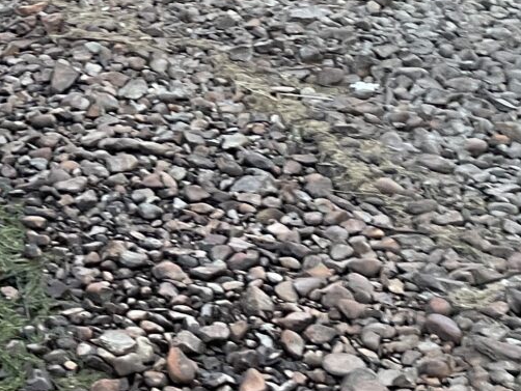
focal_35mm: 106
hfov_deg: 17.5
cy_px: -78
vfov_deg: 13.6
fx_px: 1596
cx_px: -135
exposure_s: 1/83
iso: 125
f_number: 1.6
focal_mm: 4.2
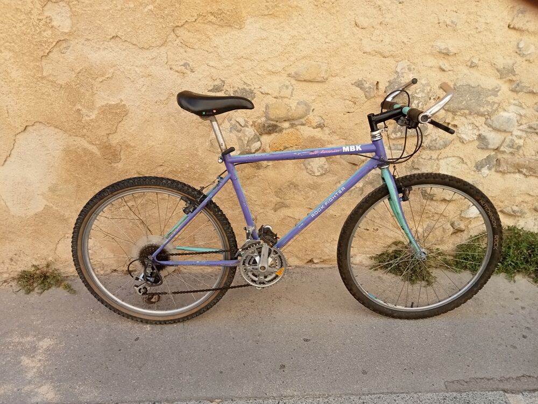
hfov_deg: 63.4
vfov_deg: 49.7
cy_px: 202
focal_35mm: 28
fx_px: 435
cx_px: 269
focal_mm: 3.46
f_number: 2.2
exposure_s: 1/269
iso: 102
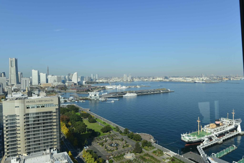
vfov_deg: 53.1
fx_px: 163
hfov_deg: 73.8
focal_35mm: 24
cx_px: 122
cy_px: 82
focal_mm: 24
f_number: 11
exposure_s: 1/125
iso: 100
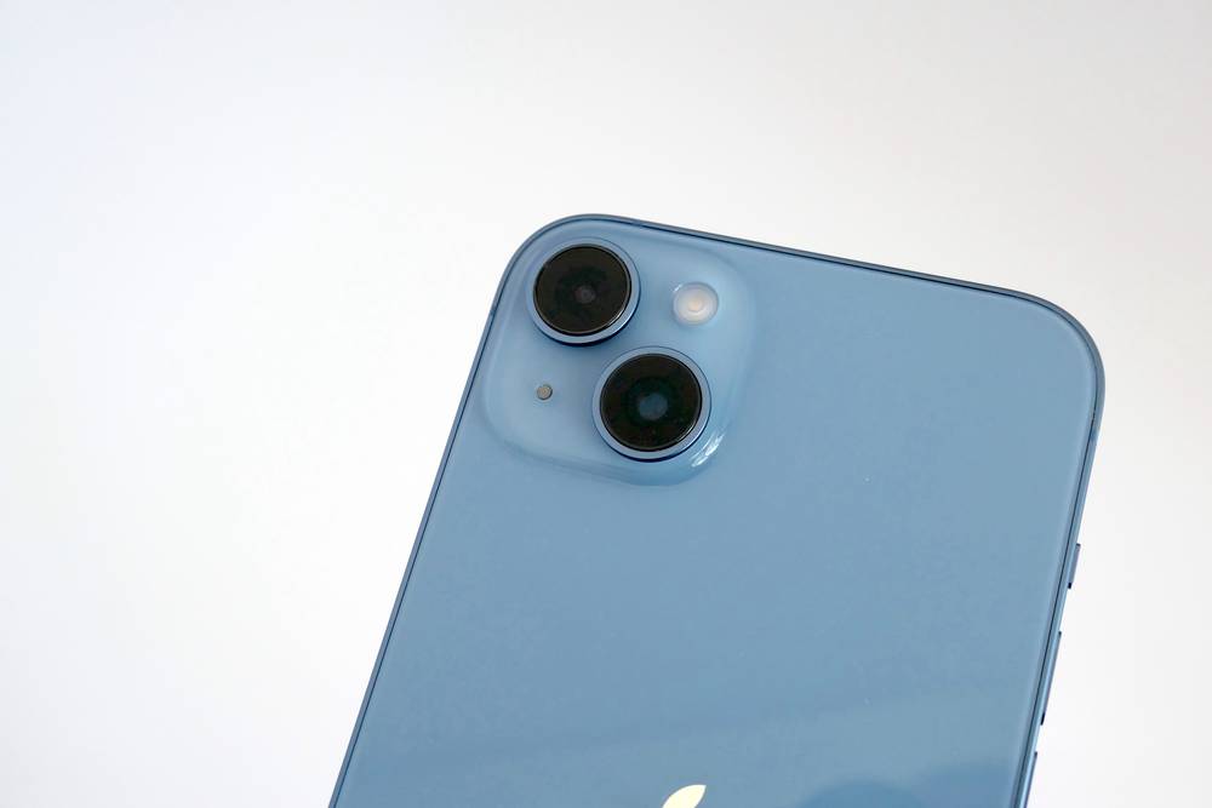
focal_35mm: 42
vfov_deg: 31.9
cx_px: 606
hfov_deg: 46.4
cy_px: 404
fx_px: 1414
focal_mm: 15.4
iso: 200
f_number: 4
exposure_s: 1/80
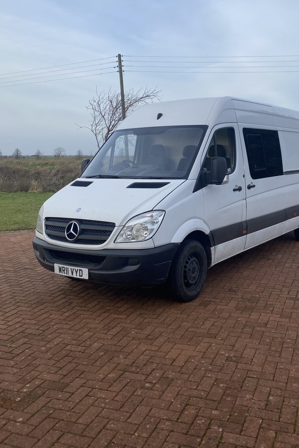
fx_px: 436
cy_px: 171
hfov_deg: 37.7
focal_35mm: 35
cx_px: 183
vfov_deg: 53.9
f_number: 1.8
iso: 32
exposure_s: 1/1429
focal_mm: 4.25
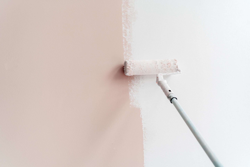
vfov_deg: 37.9
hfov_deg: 54.4
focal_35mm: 35
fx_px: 243
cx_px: 125
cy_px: 84
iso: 125
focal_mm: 35
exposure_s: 1/320
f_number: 4
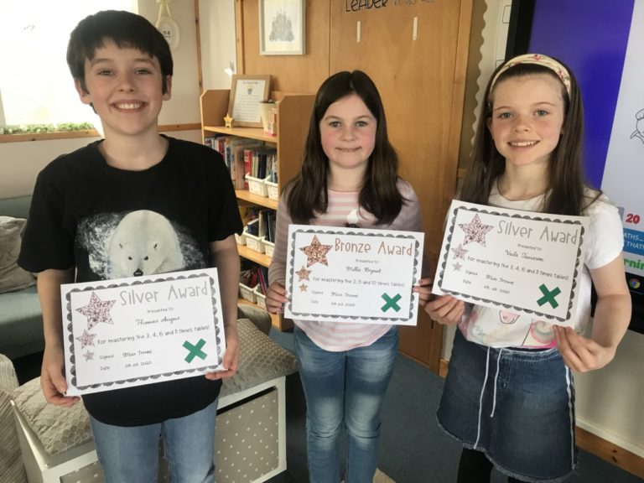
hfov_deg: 63.4
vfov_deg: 49.7
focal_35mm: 28
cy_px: 242
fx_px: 521
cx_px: 322
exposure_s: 1/36
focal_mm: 3.99
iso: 20
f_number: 1.8
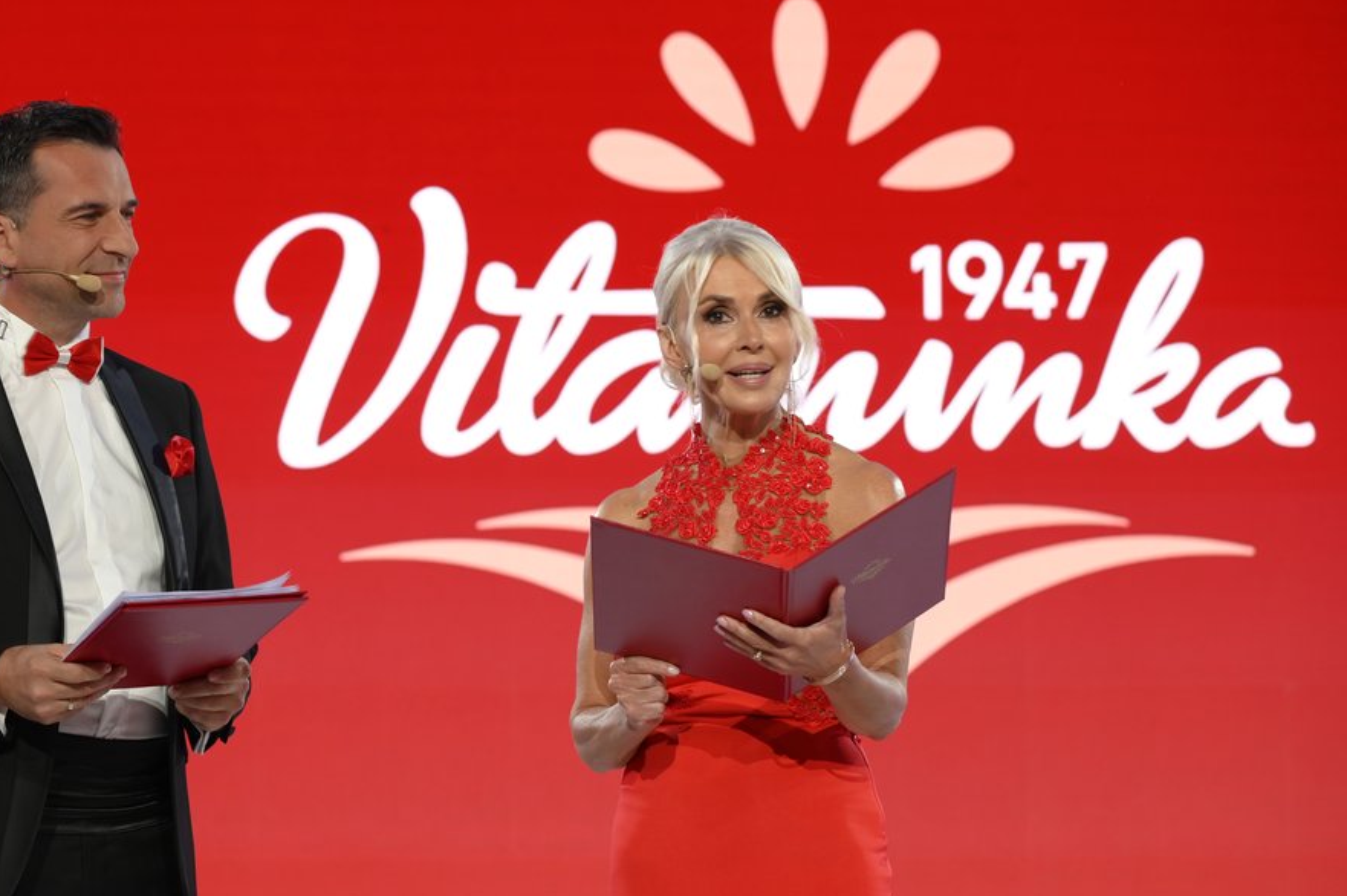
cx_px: 508
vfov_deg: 8.7
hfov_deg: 13.0
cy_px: 537
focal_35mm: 158
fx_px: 5907
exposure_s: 1/125
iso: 1600
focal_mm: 116
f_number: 4
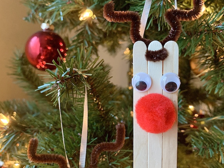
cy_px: 85
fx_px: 201
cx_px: 115
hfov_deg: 58.4
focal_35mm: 31
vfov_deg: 45.4
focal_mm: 4.25
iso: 400
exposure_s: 1/40
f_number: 1.8
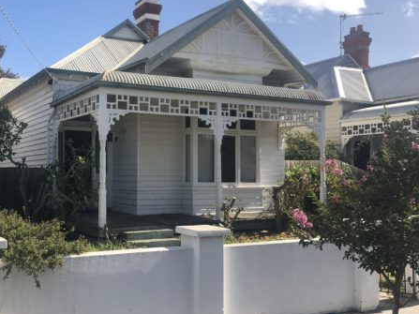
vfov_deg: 35.1
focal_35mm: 41
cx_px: 141
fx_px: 496
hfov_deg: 45.1
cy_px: 160
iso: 20
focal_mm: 4
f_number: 1.8
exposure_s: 1/1675
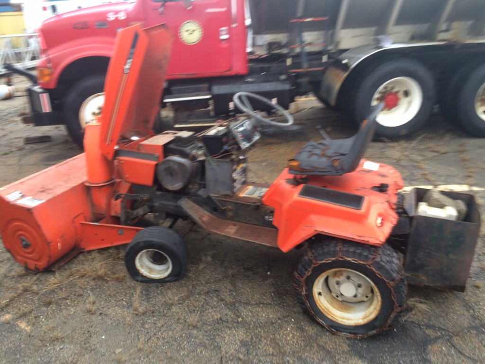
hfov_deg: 61.7
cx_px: 242
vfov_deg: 48.2
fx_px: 406
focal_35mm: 29
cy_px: 182
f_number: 2.2
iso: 40
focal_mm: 4.15
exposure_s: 1/60
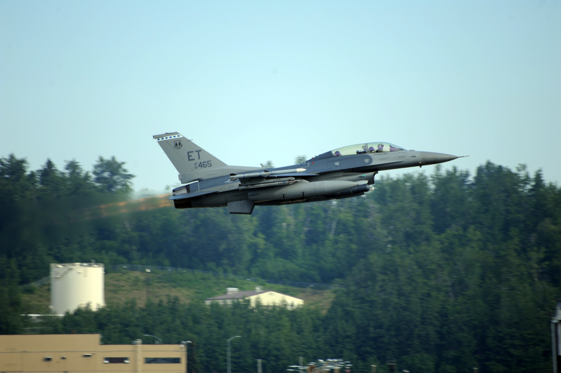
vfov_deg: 4.6
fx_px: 4672
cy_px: 186
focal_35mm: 300
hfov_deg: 6.9
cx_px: 280
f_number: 5.6
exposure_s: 1/640
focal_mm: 300
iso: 200
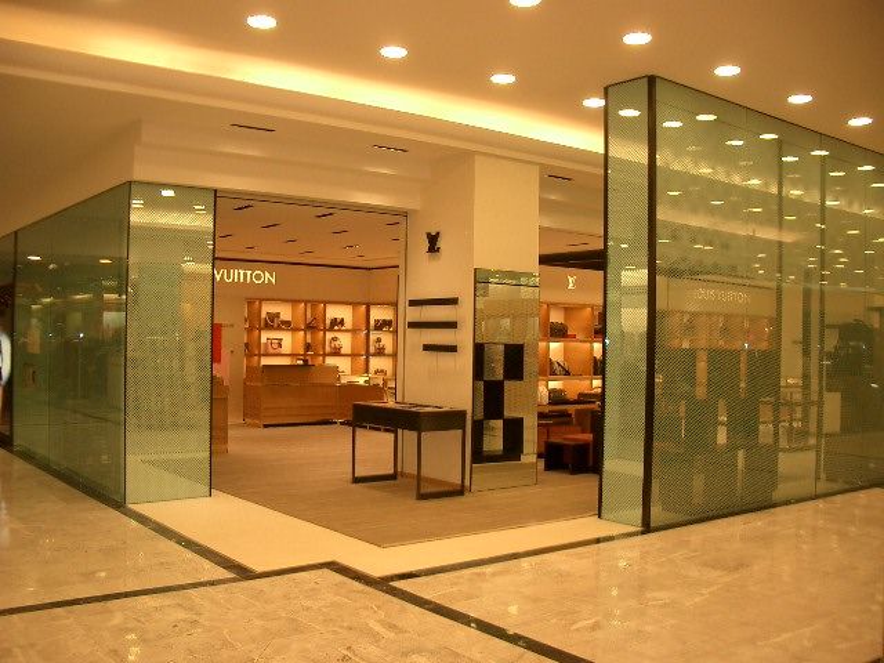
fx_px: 894
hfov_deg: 52.6
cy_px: 332
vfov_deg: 40.7
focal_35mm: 35
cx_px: 442
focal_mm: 5.8
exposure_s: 1/50
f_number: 2.6
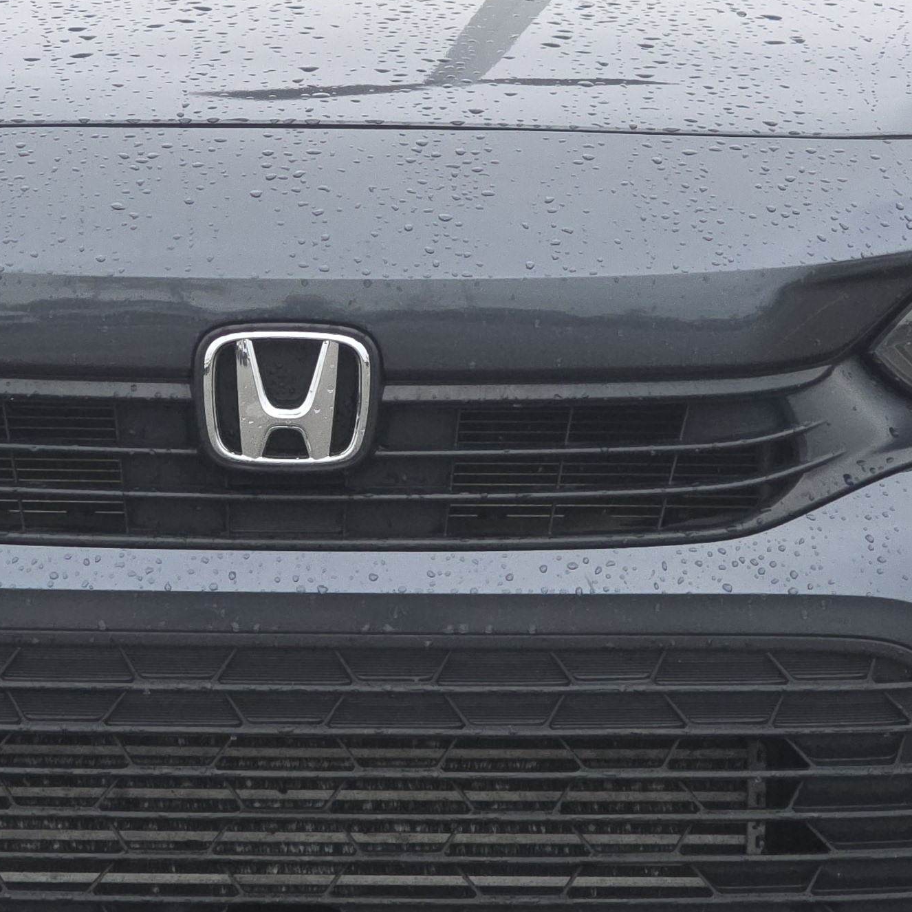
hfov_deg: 9.5
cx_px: 267
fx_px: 5485
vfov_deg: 9.5
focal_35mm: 184
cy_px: 330
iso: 50
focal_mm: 7.9
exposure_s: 1/410
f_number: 2.4
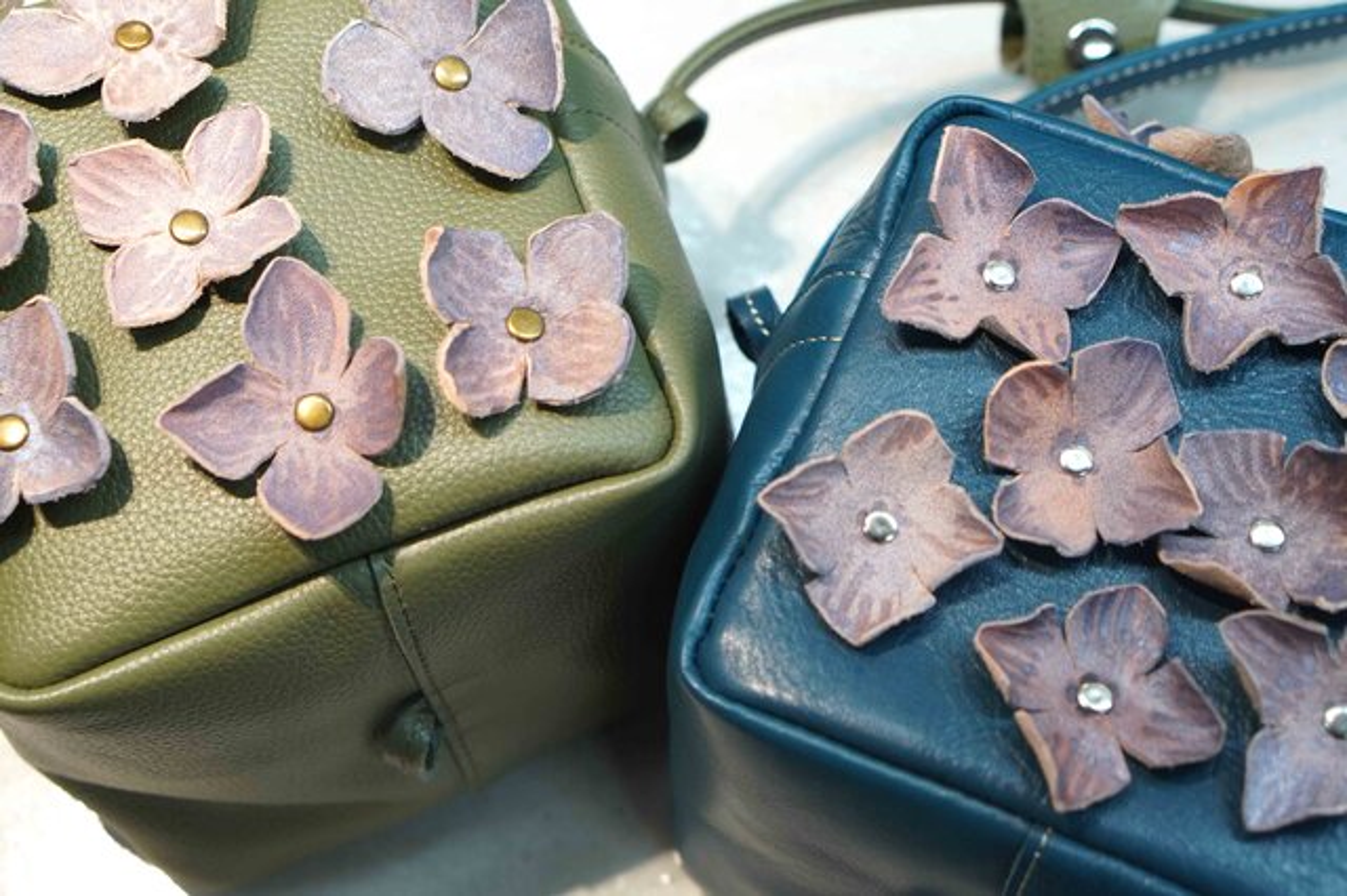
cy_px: 448
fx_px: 2805
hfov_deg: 27.0
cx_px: 674
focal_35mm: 75
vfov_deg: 18.2
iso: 500
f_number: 4
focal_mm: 50
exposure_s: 1/80
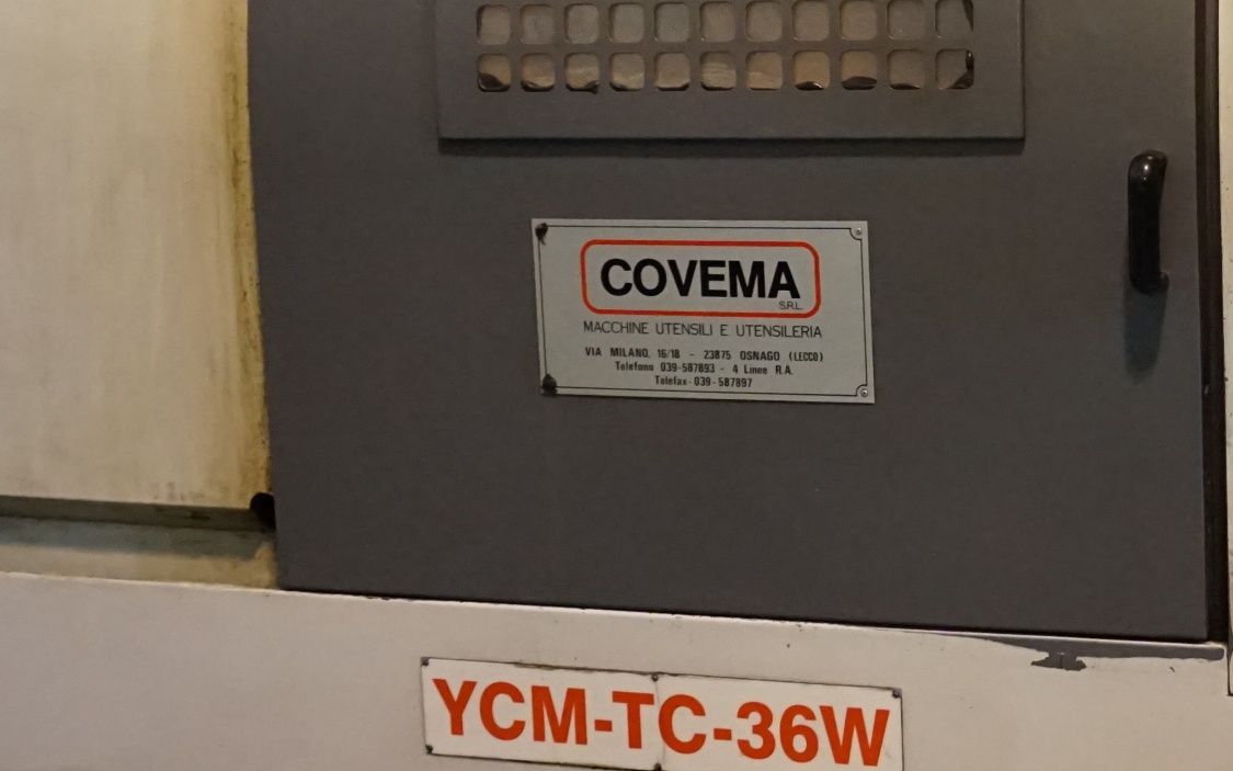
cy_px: 193
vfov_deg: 18.2
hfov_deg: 28.1
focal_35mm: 71
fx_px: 2386
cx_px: 1053
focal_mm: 16
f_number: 3.5
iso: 2500
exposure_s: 1/160
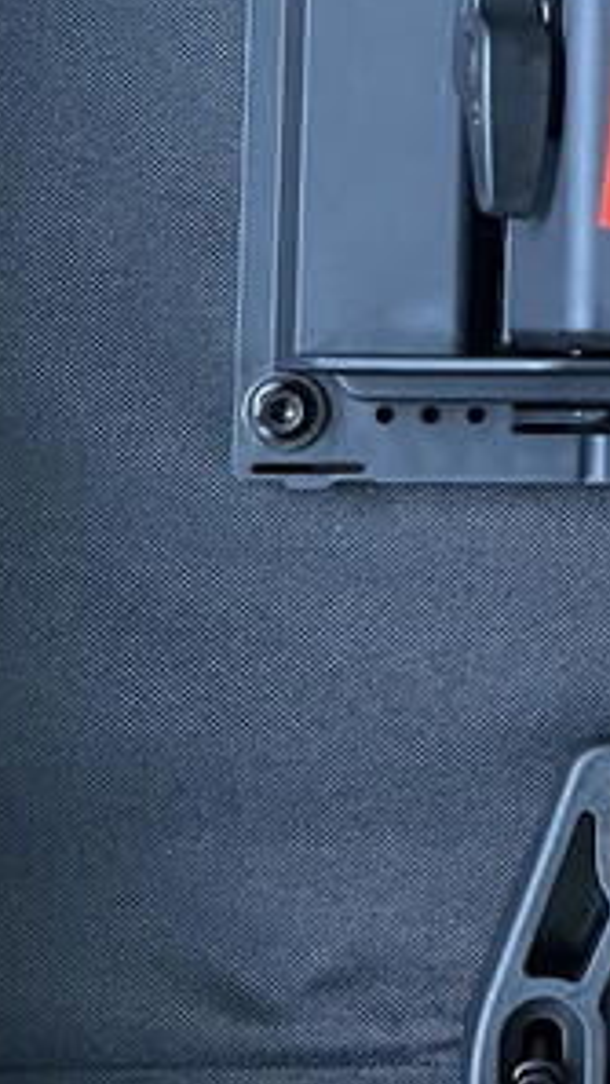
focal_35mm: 89
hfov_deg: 12.8
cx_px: 953
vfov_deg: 23.4
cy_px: 133
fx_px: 2560
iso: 320
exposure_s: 1/60
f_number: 1.6
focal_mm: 5.1
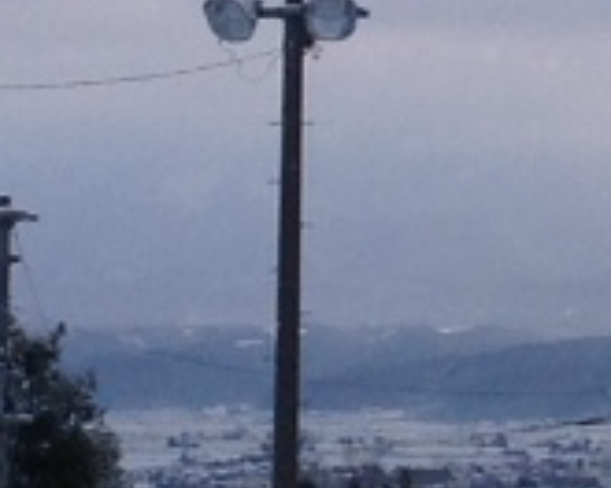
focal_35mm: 268
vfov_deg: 5.7
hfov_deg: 7.2
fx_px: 4846
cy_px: -159
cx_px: 755
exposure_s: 1/889
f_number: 2.4
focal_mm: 4.28
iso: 50
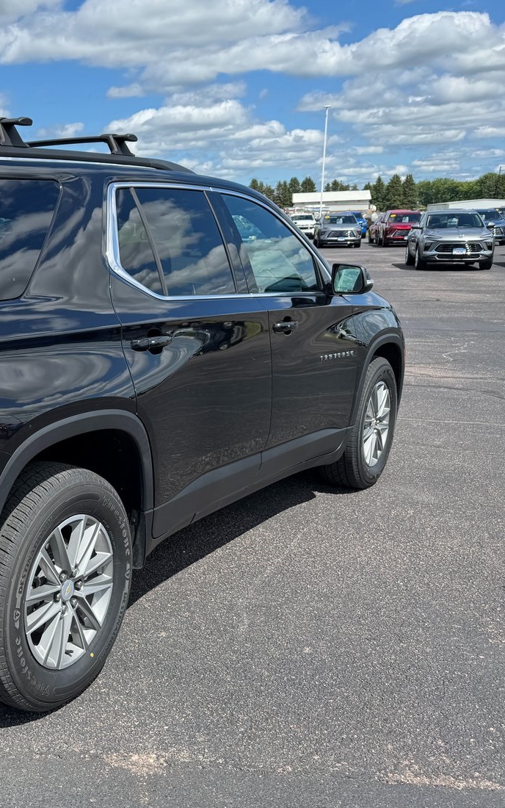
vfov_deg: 52.7
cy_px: 407
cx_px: -74
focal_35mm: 37
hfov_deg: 30.2
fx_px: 814
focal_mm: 6.76
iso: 80
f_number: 1.78
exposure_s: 1/2506
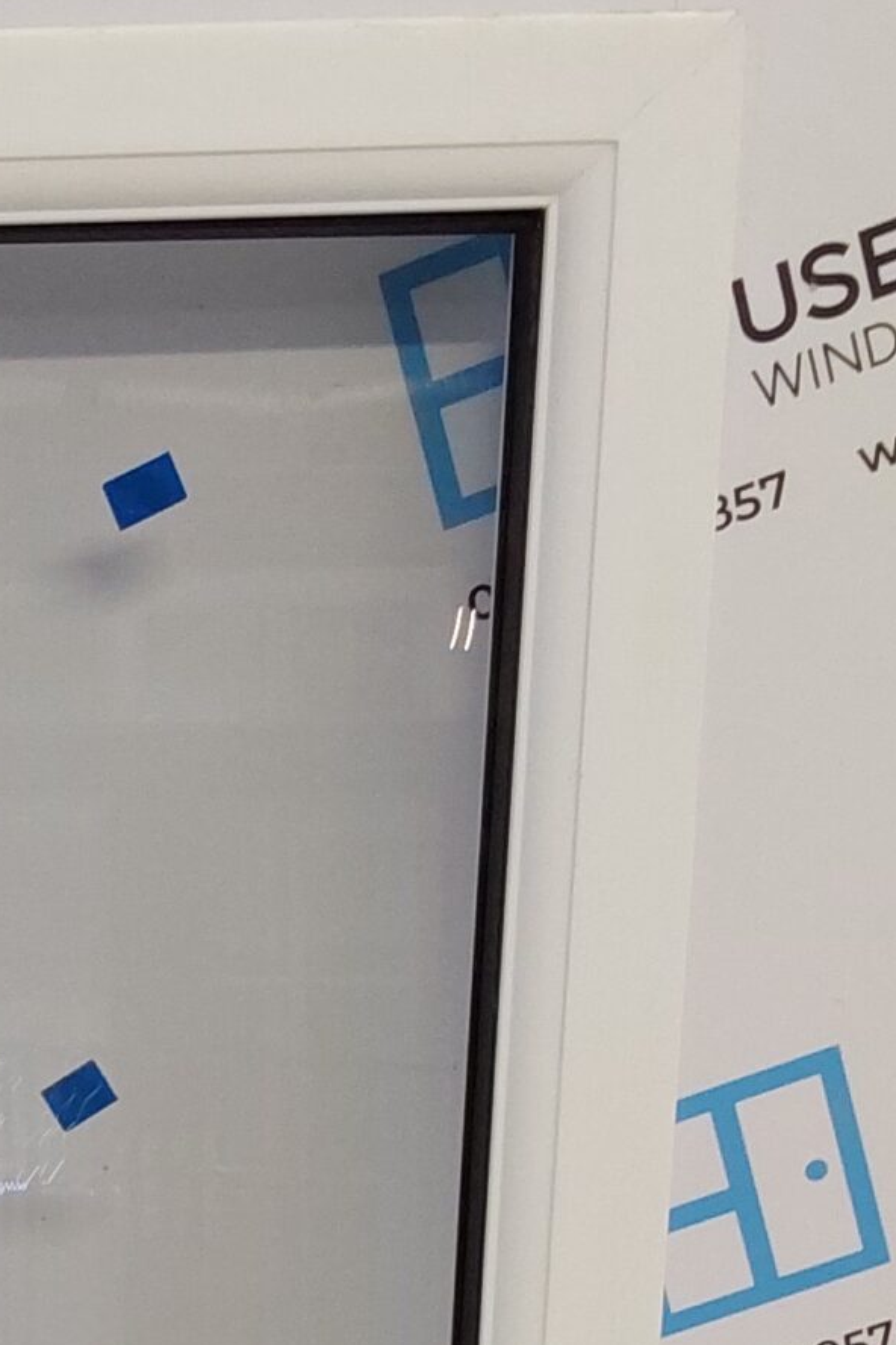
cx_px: -552
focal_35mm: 84
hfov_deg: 14.8
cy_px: 1439
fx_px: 3136
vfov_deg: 22.9
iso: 50
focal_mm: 2.91
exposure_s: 1/50
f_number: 1.9
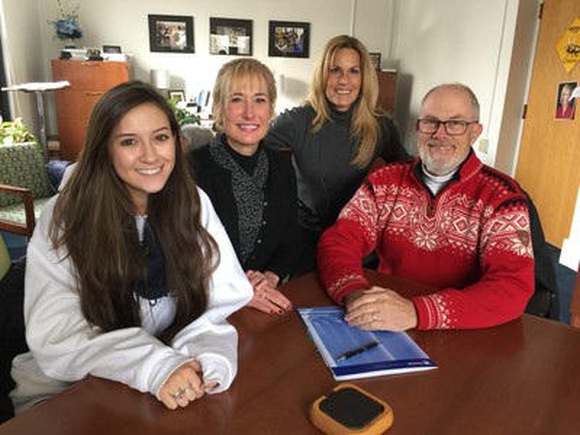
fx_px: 486
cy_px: 218
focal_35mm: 29
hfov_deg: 61.7
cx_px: 290
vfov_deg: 48.2
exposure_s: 1/15
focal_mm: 4.15
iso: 32
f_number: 2.2
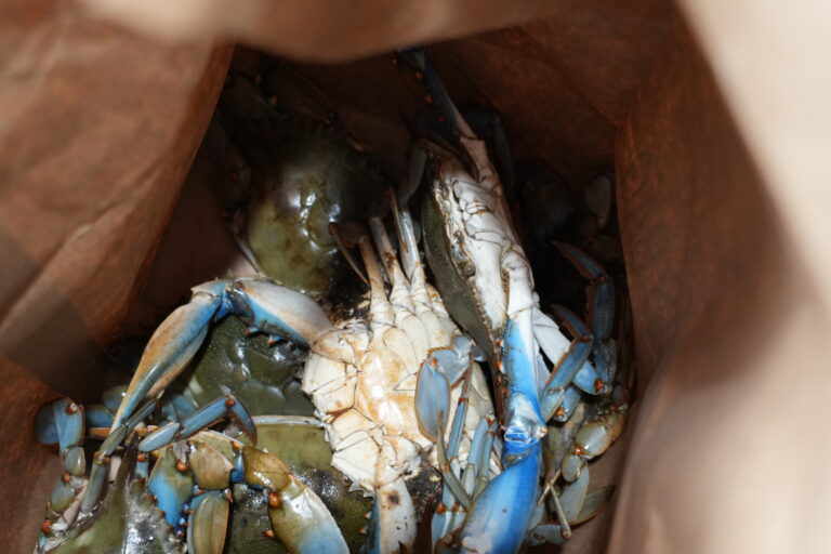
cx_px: 416
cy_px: 277
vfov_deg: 23.8
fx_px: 1316
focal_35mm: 57
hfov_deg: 35.1
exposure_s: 1/80
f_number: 4
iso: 2500
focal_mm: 38
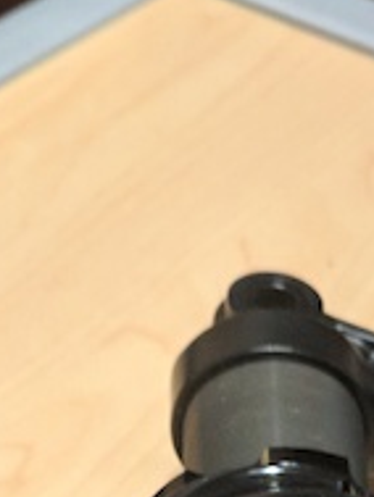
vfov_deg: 16.1
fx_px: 1583
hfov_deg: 13.2
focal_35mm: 110
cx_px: 416
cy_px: 776
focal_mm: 4.67
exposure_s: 1/40
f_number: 2
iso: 705
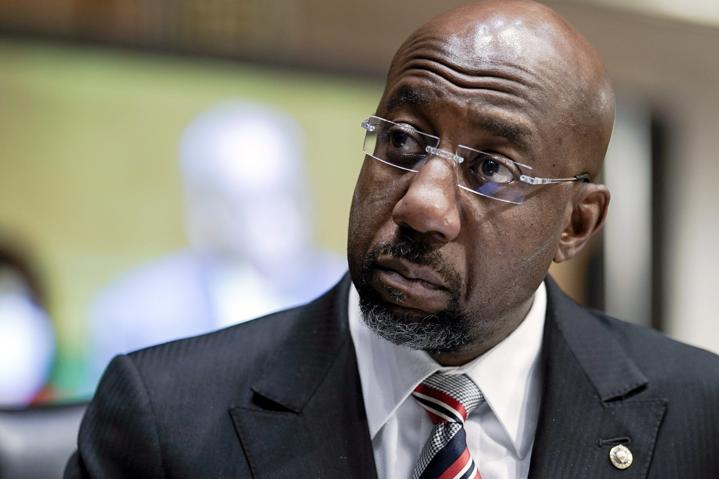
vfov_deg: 6.8
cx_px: 360
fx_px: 4034
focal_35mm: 202
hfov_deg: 10.2
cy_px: 240
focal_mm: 135
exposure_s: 1/250
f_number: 1.8
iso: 800
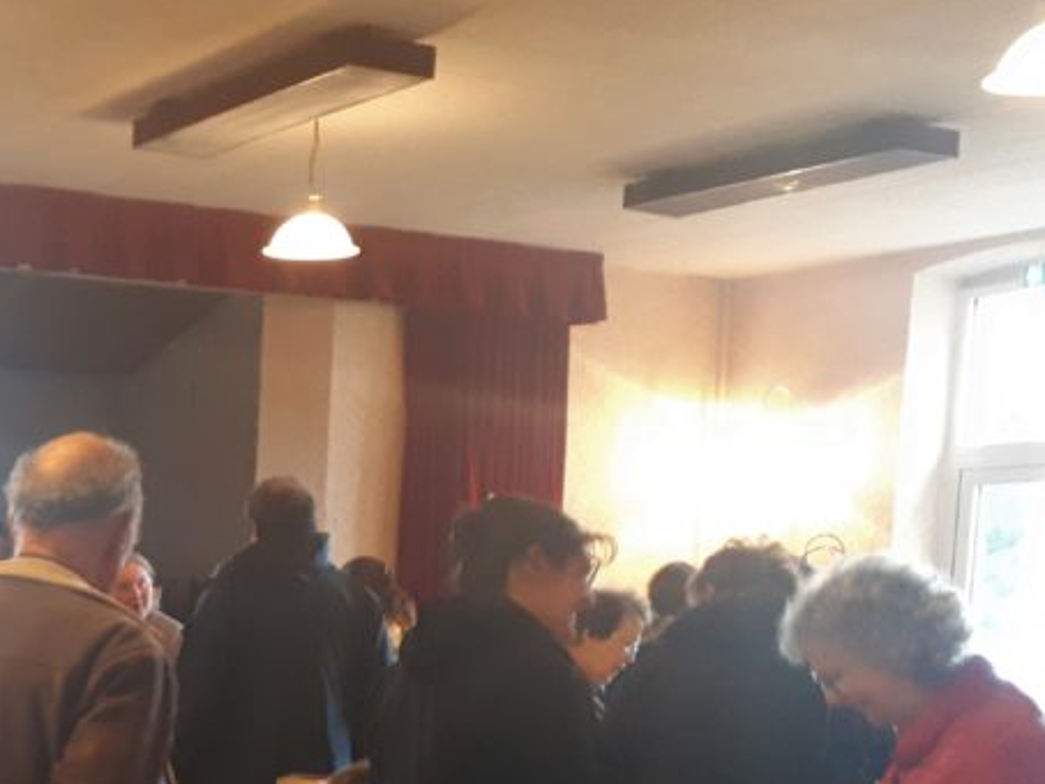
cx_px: -60
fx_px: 1842
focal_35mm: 61
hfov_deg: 29.1
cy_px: 814
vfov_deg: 22.9
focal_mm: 3.6
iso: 320
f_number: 1.9
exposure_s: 1/17
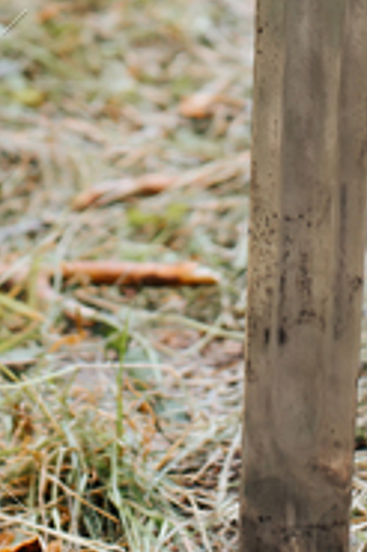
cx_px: 209
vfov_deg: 8.1
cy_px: -659
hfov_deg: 5.7
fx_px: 3661
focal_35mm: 239
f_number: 2.8
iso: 200
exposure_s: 1/200
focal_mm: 50
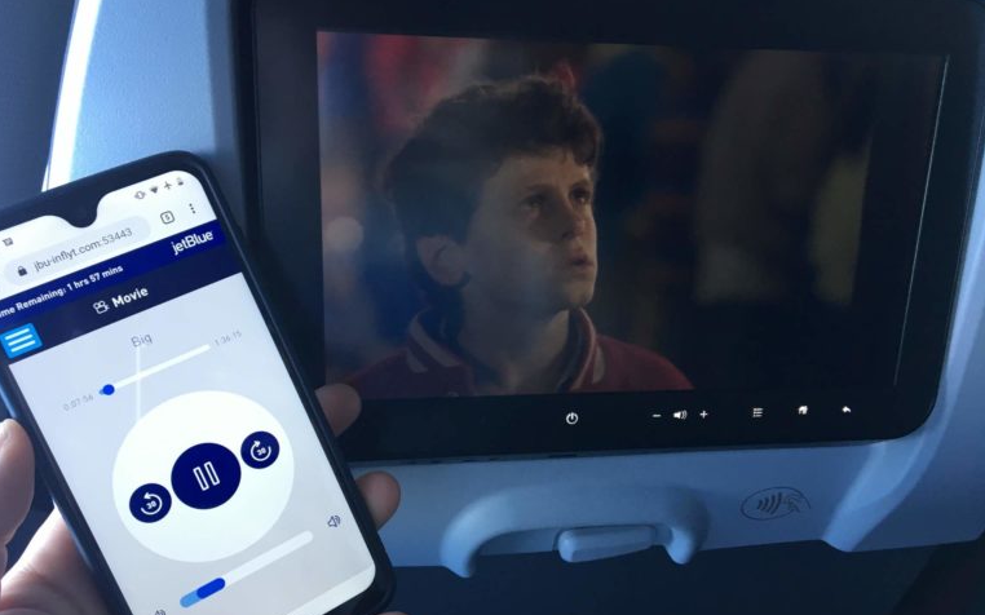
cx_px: 490
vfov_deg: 40.6
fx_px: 832
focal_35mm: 31
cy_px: 323
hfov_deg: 61.2
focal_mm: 4.15
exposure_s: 1/30
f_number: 2.2
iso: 64
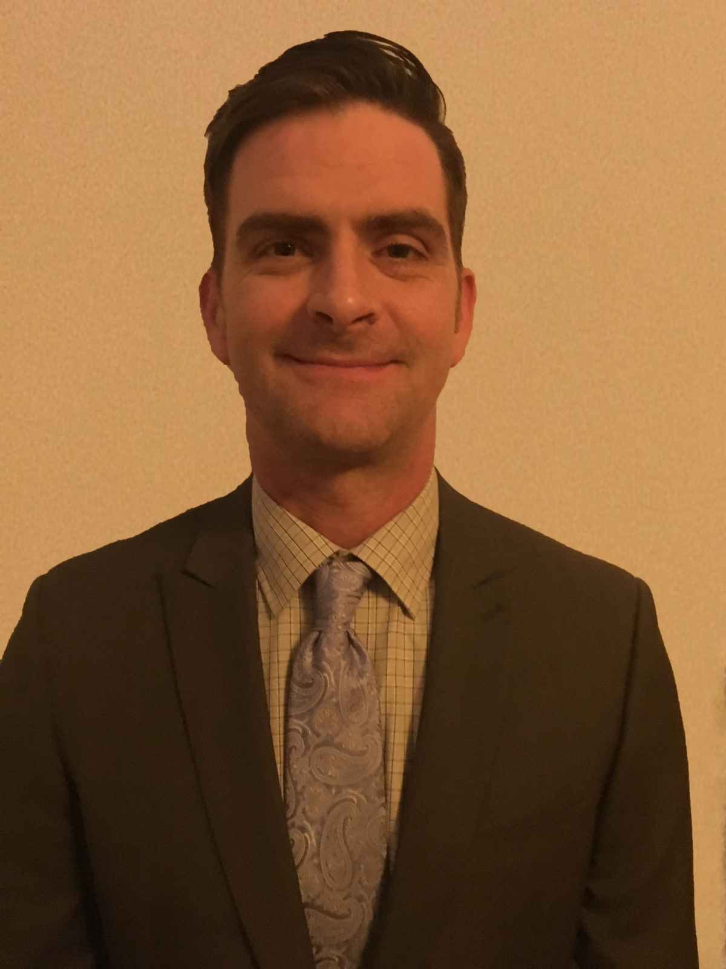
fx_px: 811
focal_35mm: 29
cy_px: 484
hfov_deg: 48.2
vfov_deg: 61.7
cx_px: 363
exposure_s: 1/15
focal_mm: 4.15
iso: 800
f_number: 2.2
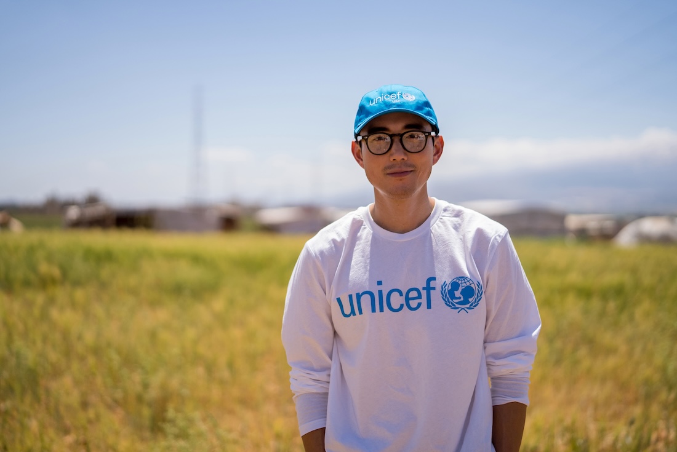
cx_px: 338
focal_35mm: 50
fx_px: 941
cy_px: 226
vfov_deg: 27.0
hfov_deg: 39.6
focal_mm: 50
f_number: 1.4
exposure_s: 1/1600
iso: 640
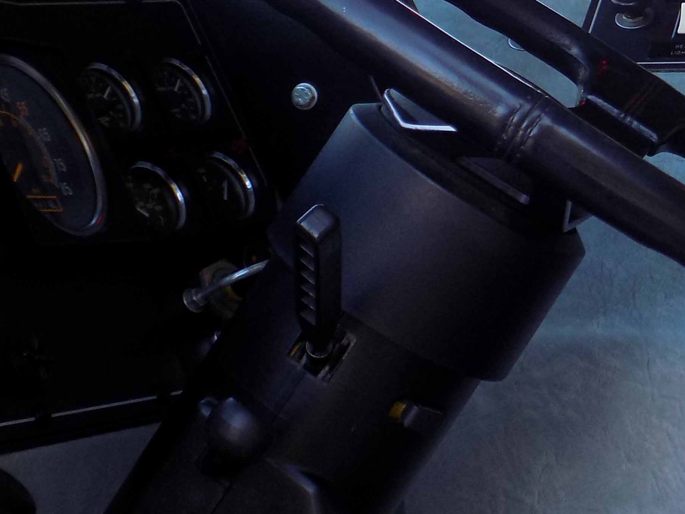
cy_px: 163
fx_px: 2078
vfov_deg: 14.1
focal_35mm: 105
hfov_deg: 17.6
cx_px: 882
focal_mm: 6.6
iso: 80
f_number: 3.5
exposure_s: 1/30
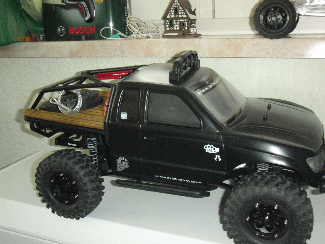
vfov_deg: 37.7
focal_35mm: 38
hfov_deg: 49.0
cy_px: 122
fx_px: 357
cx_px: 162
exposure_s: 1/40
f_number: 3.9
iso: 400
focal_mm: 6.66
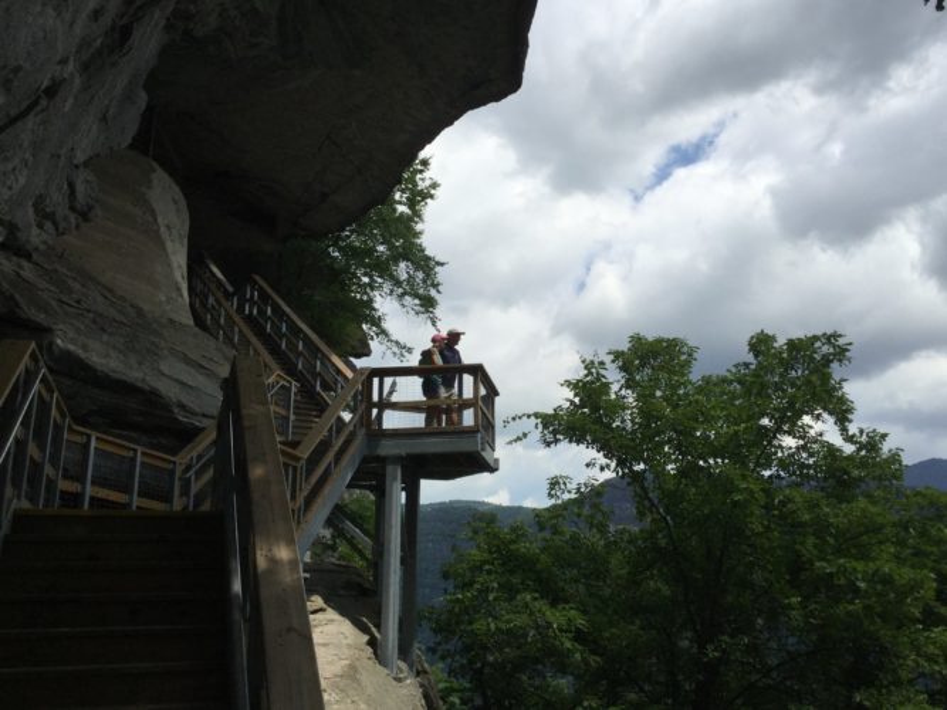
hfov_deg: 58.4
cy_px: 355
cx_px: 474
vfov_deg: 45.4
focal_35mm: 31
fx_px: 848
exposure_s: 1/1698
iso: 25
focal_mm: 3.3
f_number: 2.4
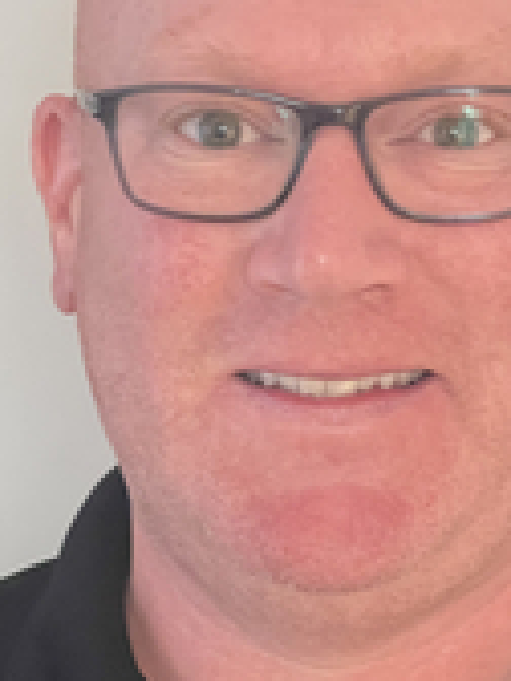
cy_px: 701
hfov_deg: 8.1
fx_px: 3602
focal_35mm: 183
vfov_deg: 10.7
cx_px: 393
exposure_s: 1/30
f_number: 2.2
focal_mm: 7.5
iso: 800
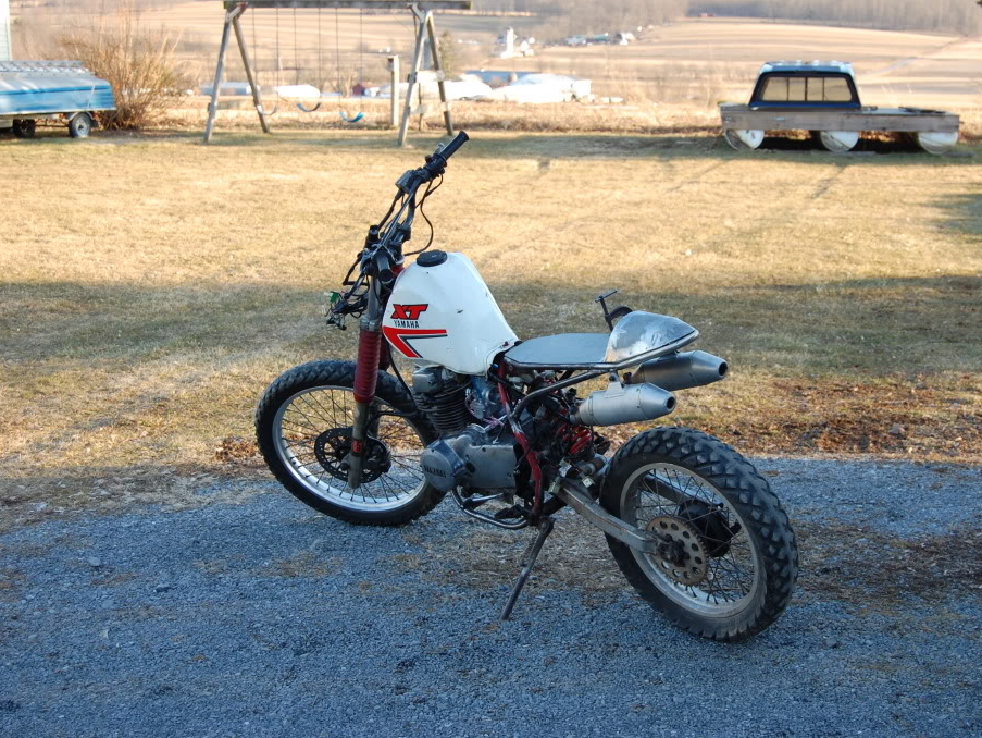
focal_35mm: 62
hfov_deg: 31.2
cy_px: 369
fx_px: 1760
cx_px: 541
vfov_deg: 23.7
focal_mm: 38
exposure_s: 1/125
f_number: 5.6
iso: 250
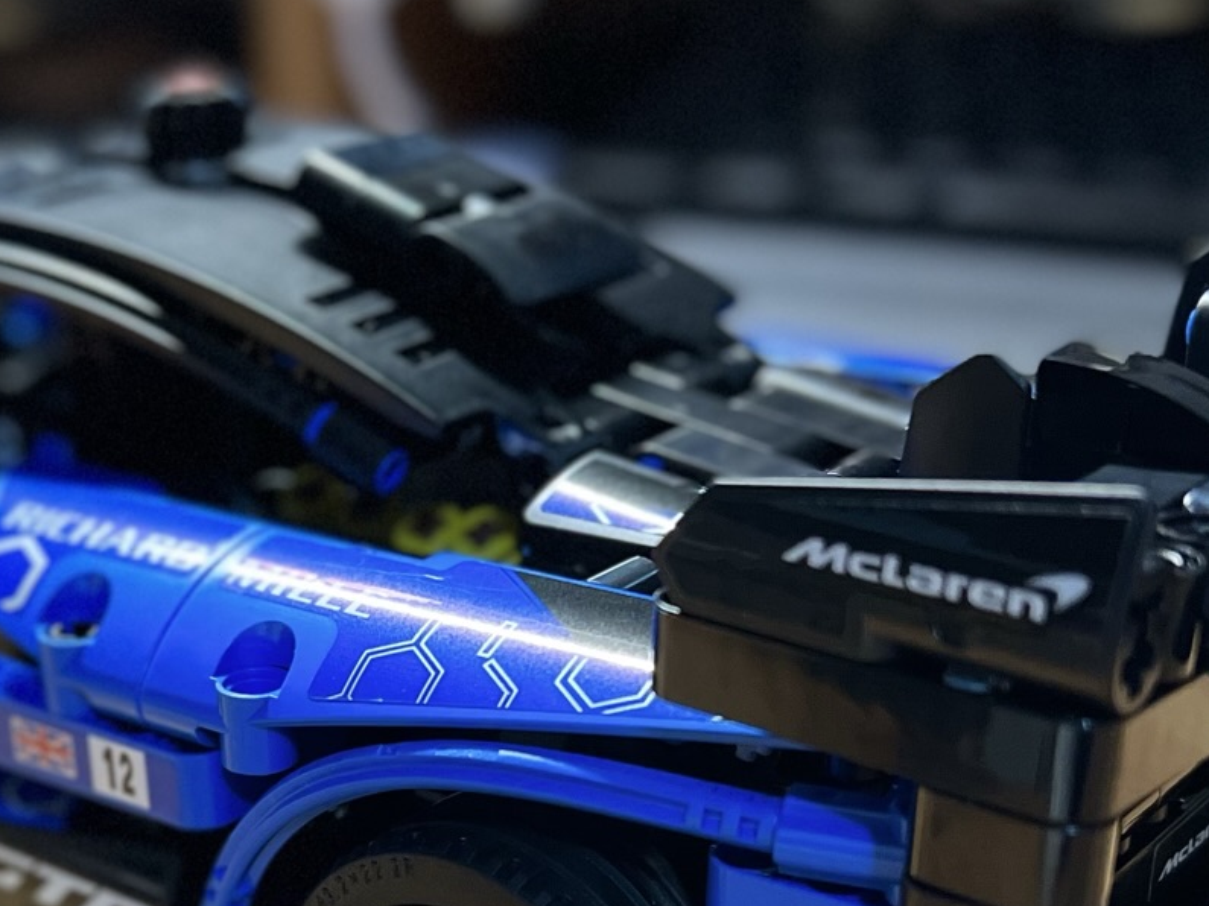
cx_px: 304
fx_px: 2340
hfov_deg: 28.6
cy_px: 889
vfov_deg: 21.2
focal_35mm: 67
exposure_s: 1/60
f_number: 1.5
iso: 250
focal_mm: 5.7
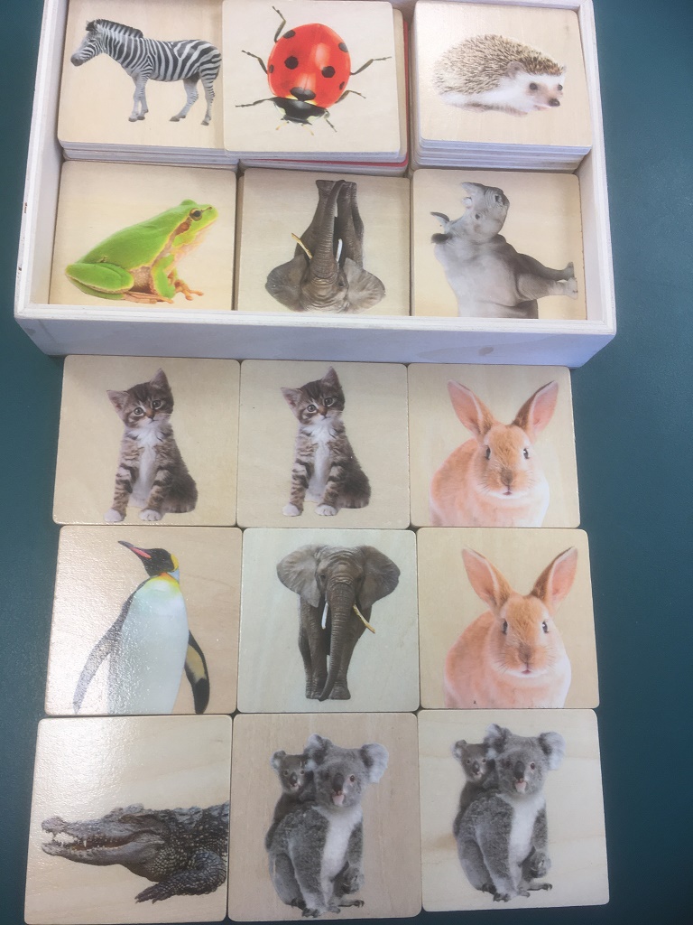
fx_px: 774
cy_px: 462
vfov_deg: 61.7
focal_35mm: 29
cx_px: 346
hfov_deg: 48.2
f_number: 2.2
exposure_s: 1/50
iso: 32
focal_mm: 4.15
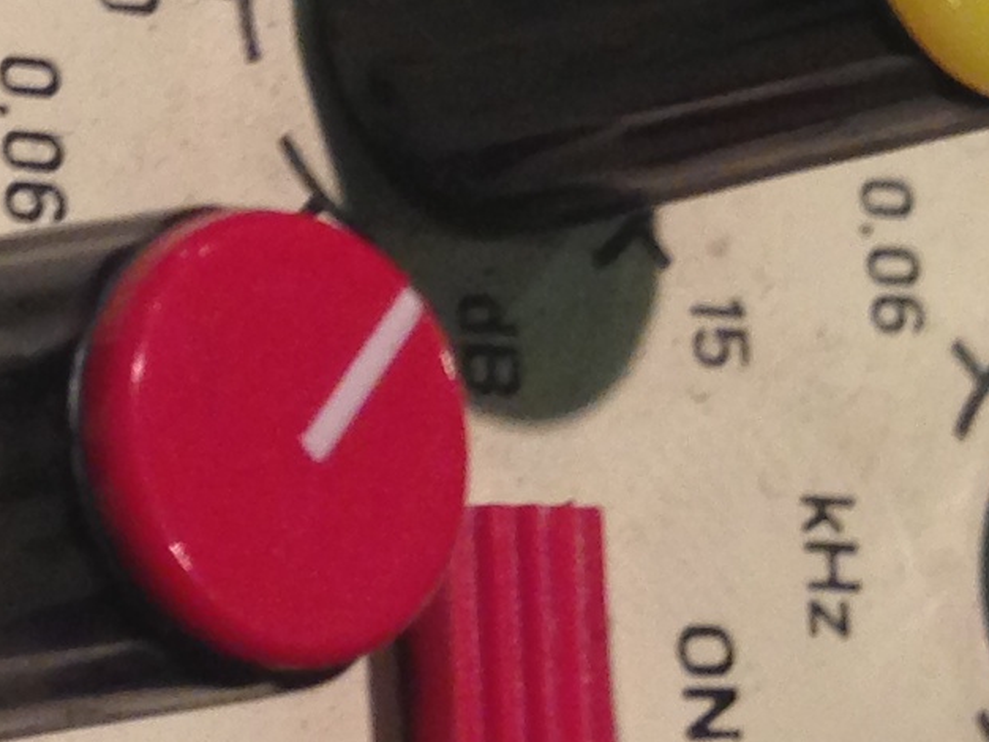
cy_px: 186
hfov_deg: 10.4
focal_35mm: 172
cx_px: -1071
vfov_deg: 8.6
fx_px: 4916
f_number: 2.4
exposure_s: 1/20
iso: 100
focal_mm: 4.13
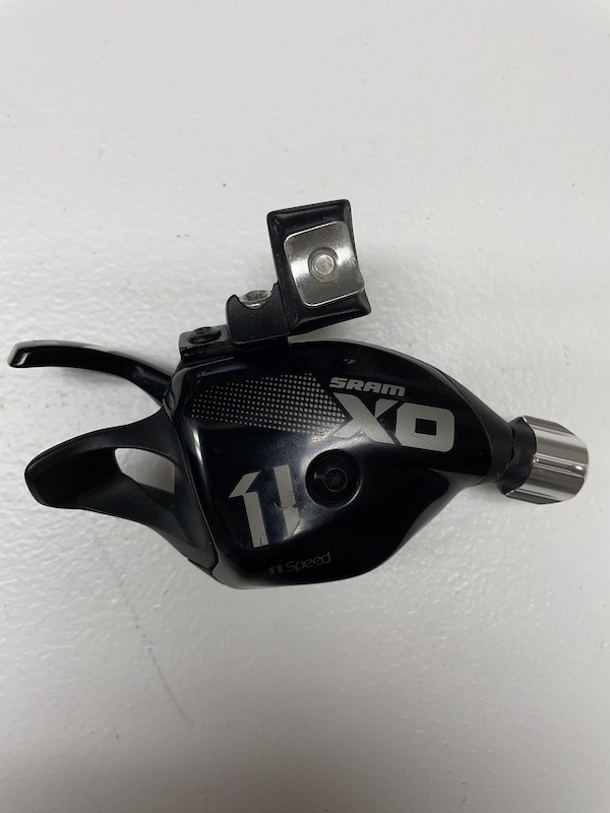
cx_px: 305
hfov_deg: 53.1
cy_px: 406
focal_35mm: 26
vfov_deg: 67.3
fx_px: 611
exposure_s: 1/120
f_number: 1.6
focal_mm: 4.2
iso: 50
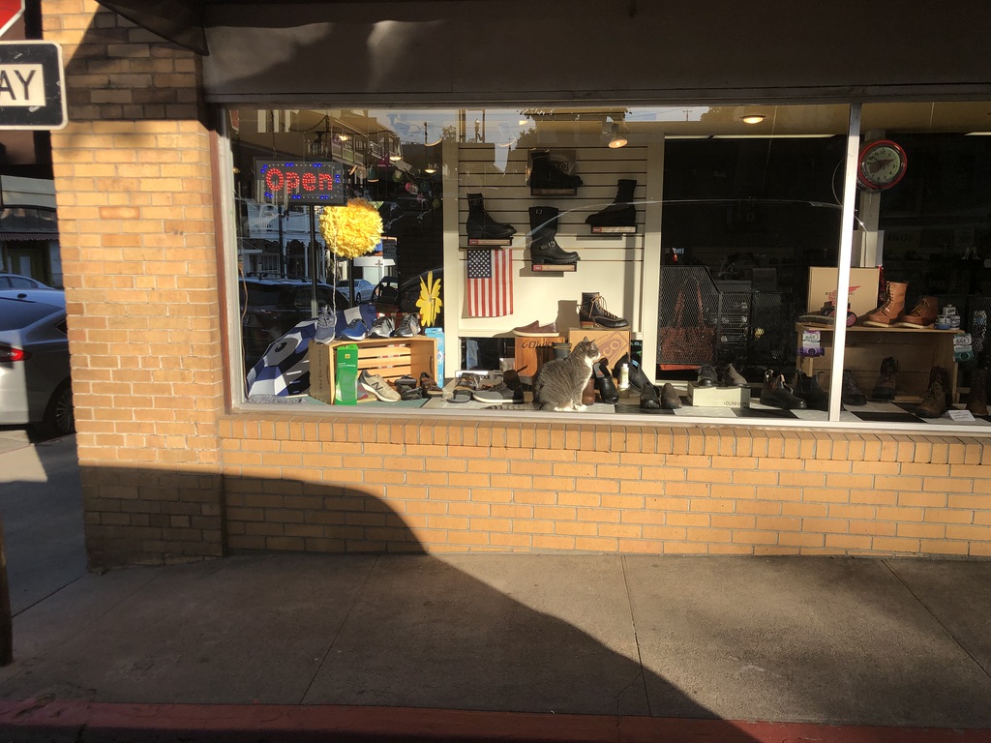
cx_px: 496
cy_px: 372
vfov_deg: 49.7
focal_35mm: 28
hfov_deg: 63.4
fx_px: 802
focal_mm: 4
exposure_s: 1/923
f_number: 1.8
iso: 20
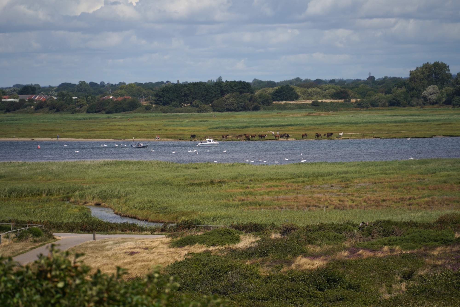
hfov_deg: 10.3
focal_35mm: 200
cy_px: 154
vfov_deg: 6.9
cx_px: 230
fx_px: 2555
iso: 100
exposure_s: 1/1000
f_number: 5.6
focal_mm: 200
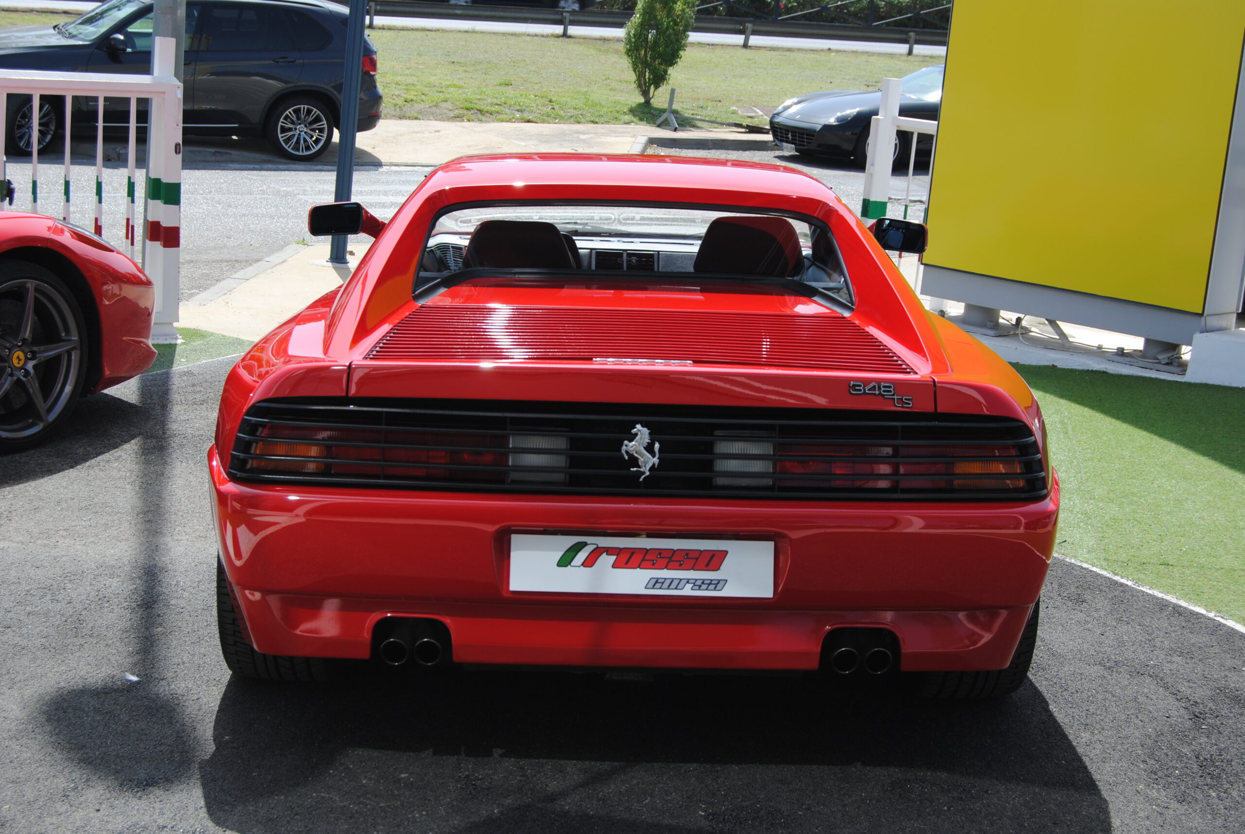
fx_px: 1818
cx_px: 622
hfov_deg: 37.8
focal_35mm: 52
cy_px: 417
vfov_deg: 25.8
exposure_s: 1/200
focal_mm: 35
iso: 100
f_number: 7.1
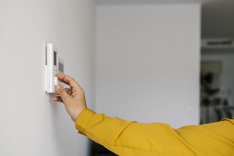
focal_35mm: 35
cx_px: 117
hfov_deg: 54.4
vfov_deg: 37.9
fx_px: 227
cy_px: 78
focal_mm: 35
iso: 400
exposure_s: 1/500
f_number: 2.8
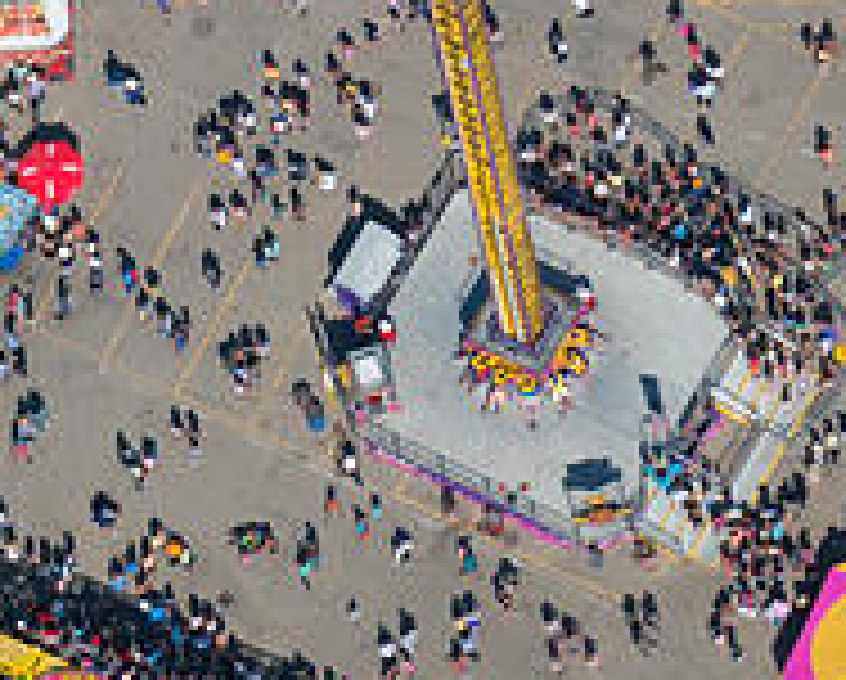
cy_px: 880
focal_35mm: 689
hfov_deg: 2.8
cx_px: 2547
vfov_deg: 2.3
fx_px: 17278
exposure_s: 1/1250
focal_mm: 120
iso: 800
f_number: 8
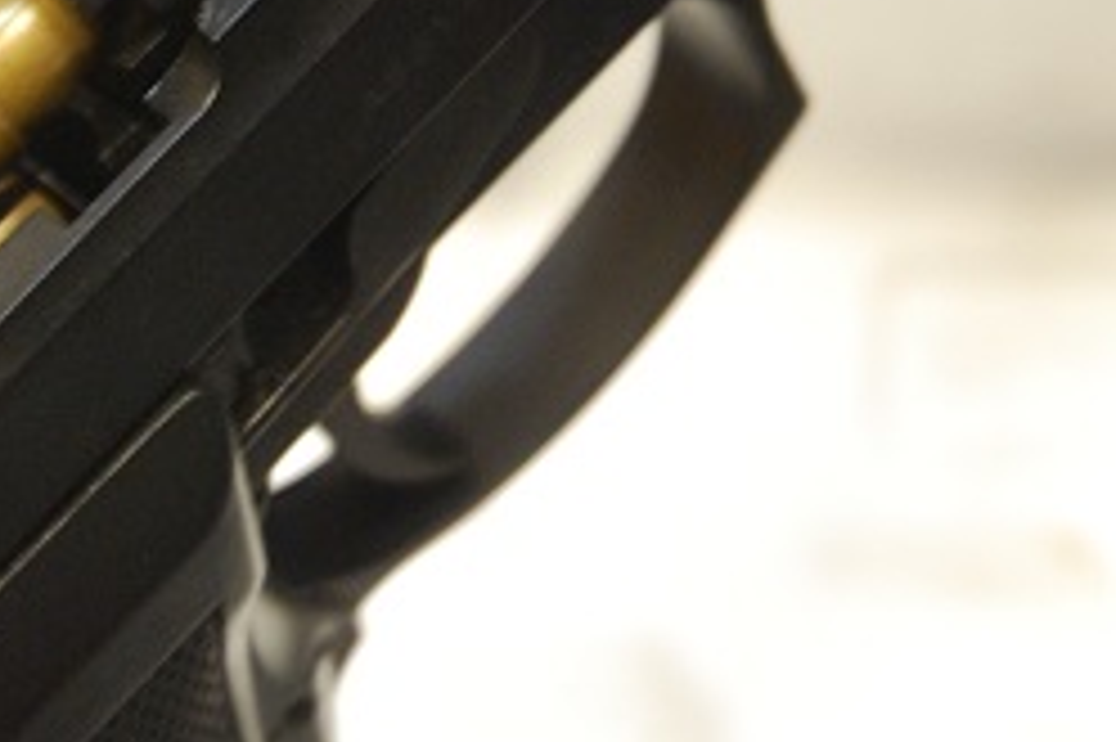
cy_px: 182
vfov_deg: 7.2
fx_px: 5855
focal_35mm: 189
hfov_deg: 10.7
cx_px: -117
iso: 1000
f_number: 4.5
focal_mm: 52
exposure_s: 1/30
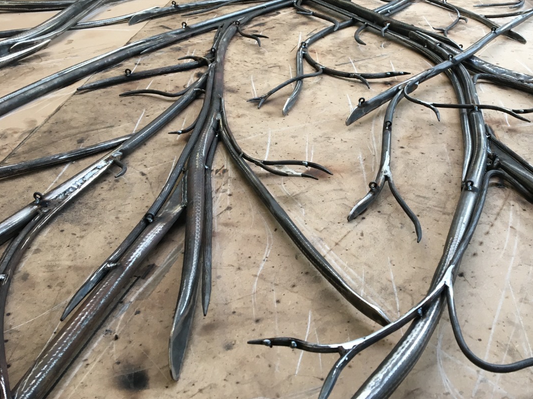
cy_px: 148
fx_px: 600
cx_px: 353
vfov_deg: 36.6
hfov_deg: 47.1
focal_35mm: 39
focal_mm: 4.15
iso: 32
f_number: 2.2
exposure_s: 1/33
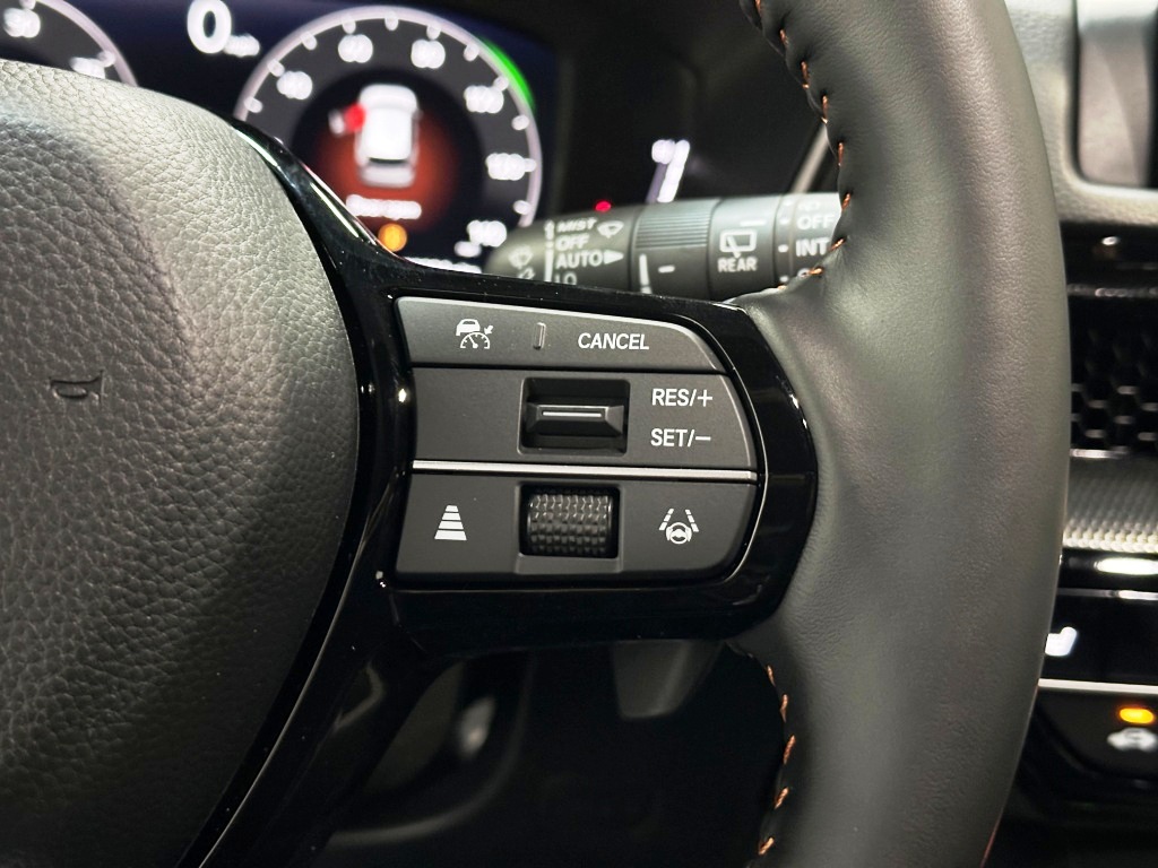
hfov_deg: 39.7
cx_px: 579
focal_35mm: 48
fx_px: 1606
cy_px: 434
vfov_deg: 30.3
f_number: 1.78
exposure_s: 1/17
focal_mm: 6.86
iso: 640
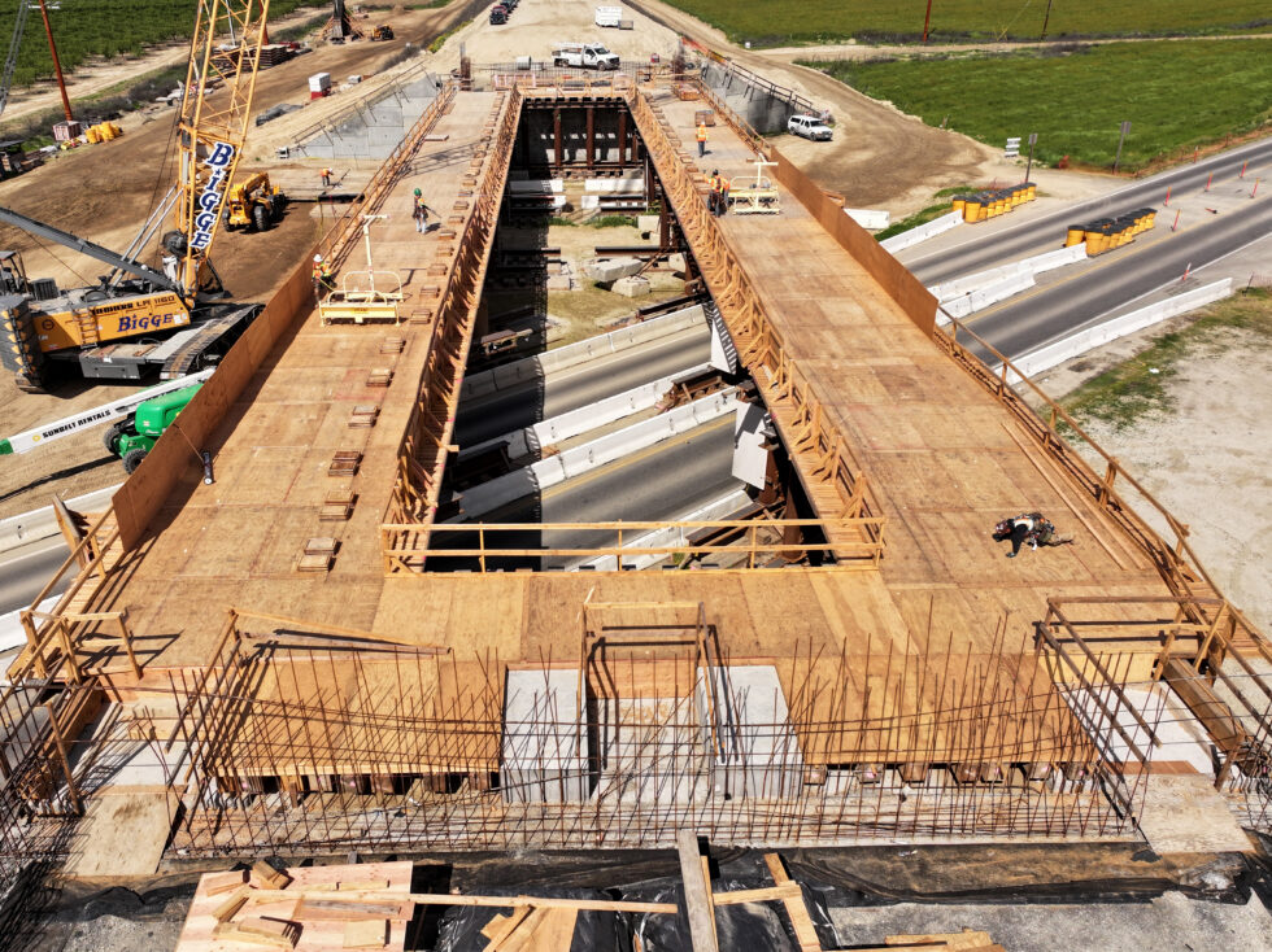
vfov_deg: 56.8
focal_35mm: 24
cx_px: 636
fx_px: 881
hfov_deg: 71.6
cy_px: 476
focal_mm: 12.29
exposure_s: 1/2500
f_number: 2.8
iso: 100
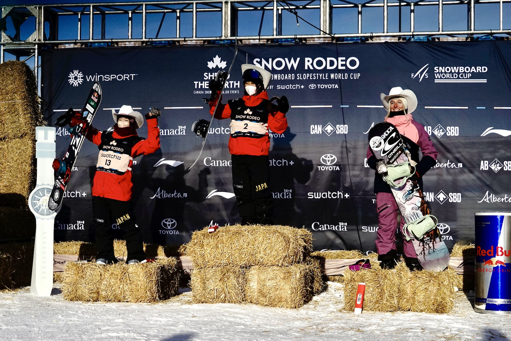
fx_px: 866
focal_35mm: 61
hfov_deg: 32.9
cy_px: 170
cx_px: 256
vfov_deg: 22.3
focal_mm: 61
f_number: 5.6
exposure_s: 1/8000
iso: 1000
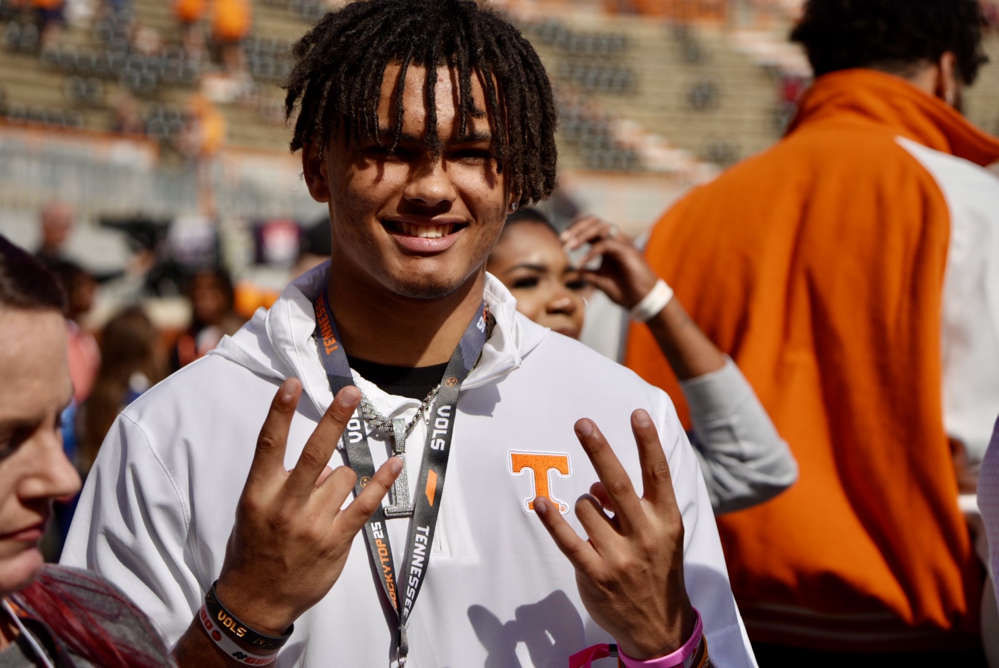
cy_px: 334
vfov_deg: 12.3
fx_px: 3110
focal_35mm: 112
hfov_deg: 18.2
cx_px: 500
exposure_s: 1/800
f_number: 5.6
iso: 100
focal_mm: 112
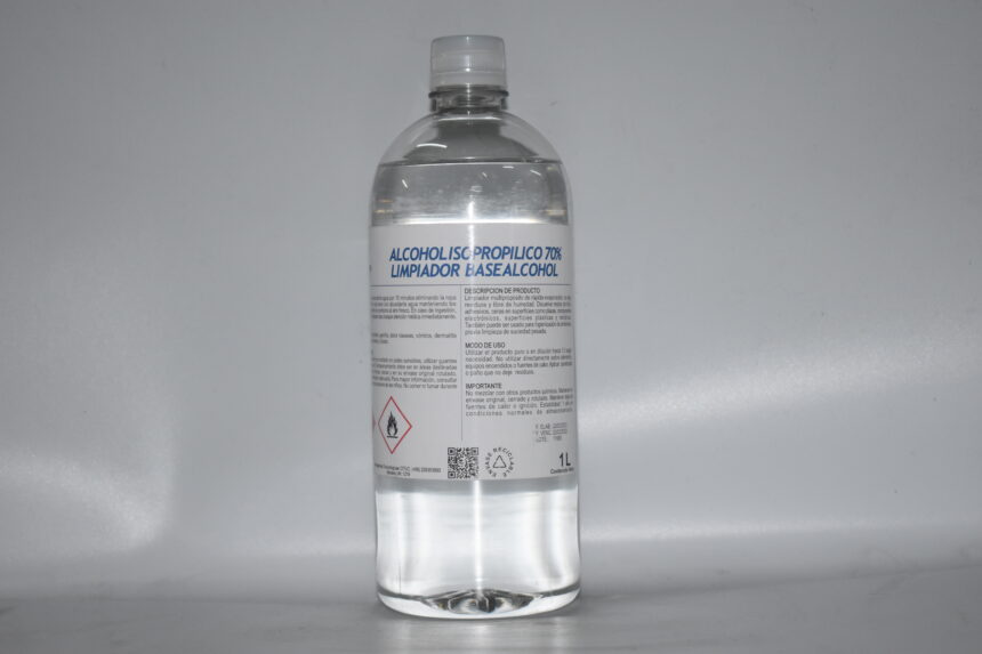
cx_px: 491
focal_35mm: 72
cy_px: 327
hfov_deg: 28.1
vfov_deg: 18.9
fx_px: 1963
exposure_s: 1/125
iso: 800
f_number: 5.3
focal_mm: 48
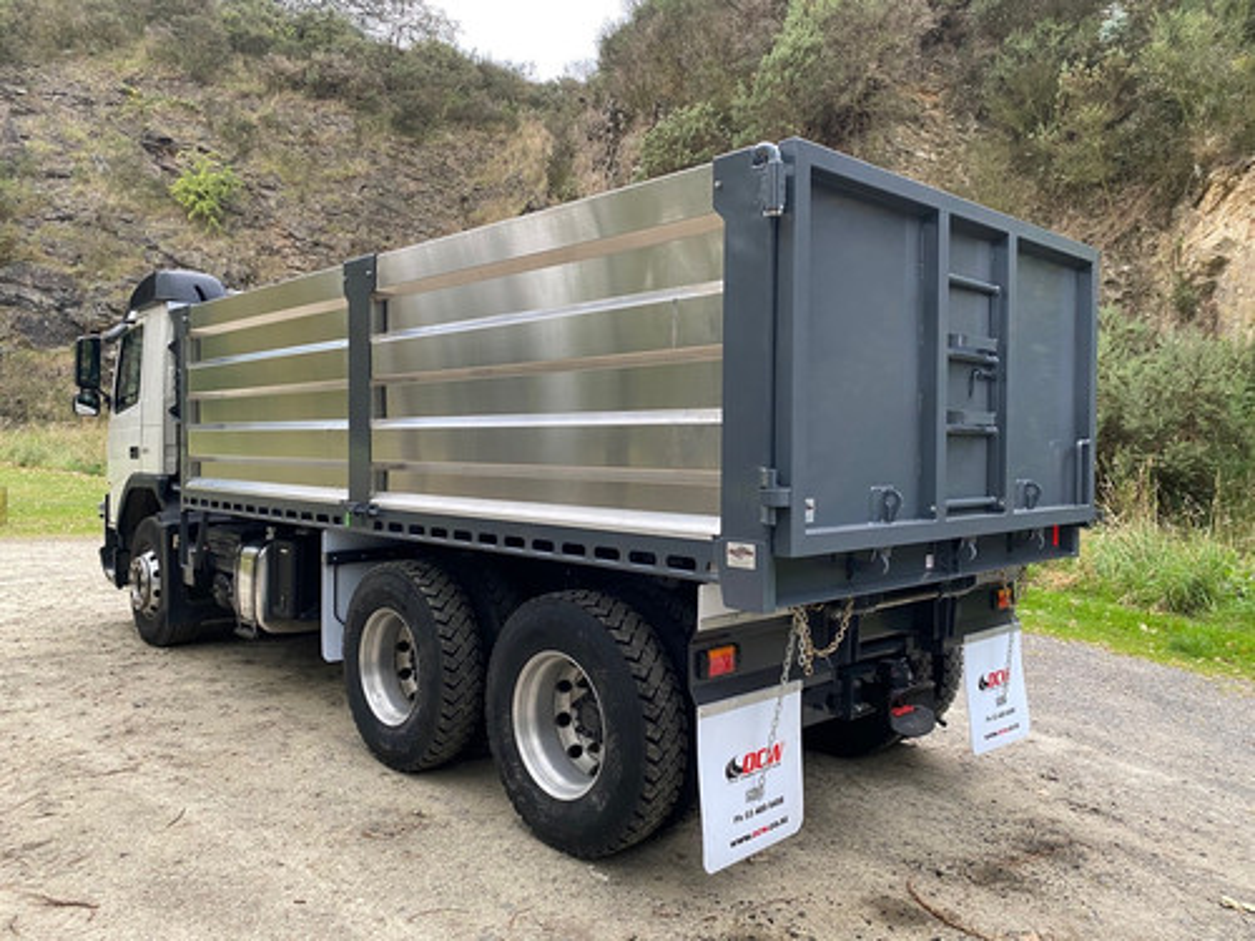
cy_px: 470
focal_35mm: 26
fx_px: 943
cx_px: 628
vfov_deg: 53.1
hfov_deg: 67.3
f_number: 1.8
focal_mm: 4.25
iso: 200
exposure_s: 1/60
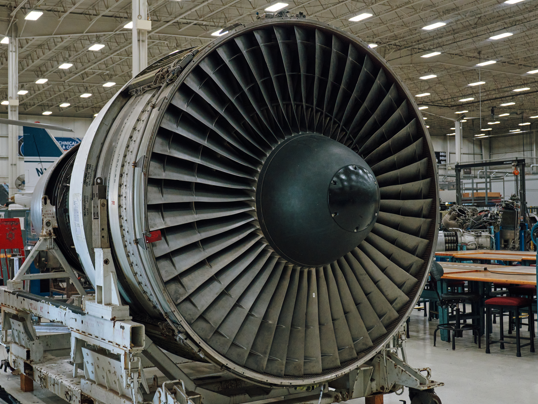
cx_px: 245
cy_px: 203
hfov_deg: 38.9
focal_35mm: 49
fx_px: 762
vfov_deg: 29.7
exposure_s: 1/400
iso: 2000
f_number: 4.5
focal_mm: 30
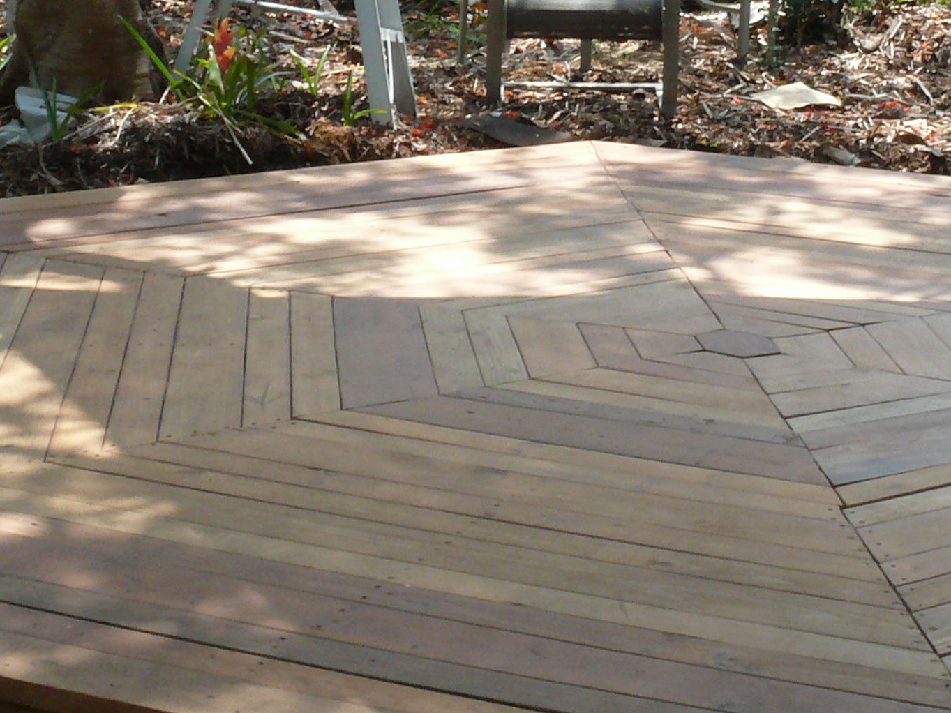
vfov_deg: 16.1
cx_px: 688
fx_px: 2500
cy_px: 133
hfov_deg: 21.4
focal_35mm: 91
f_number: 11
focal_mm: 8
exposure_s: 1/80
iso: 200
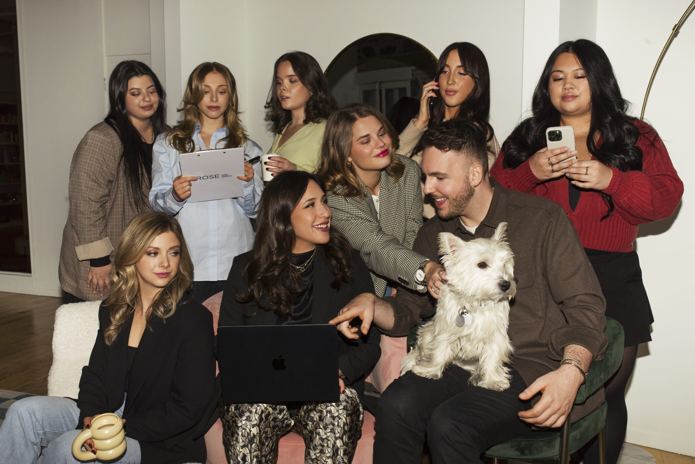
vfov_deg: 37.9
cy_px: 232
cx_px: 348
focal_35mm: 35
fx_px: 676
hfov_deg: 54.4
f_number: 9
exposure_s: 1/160
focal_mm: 35
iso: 100
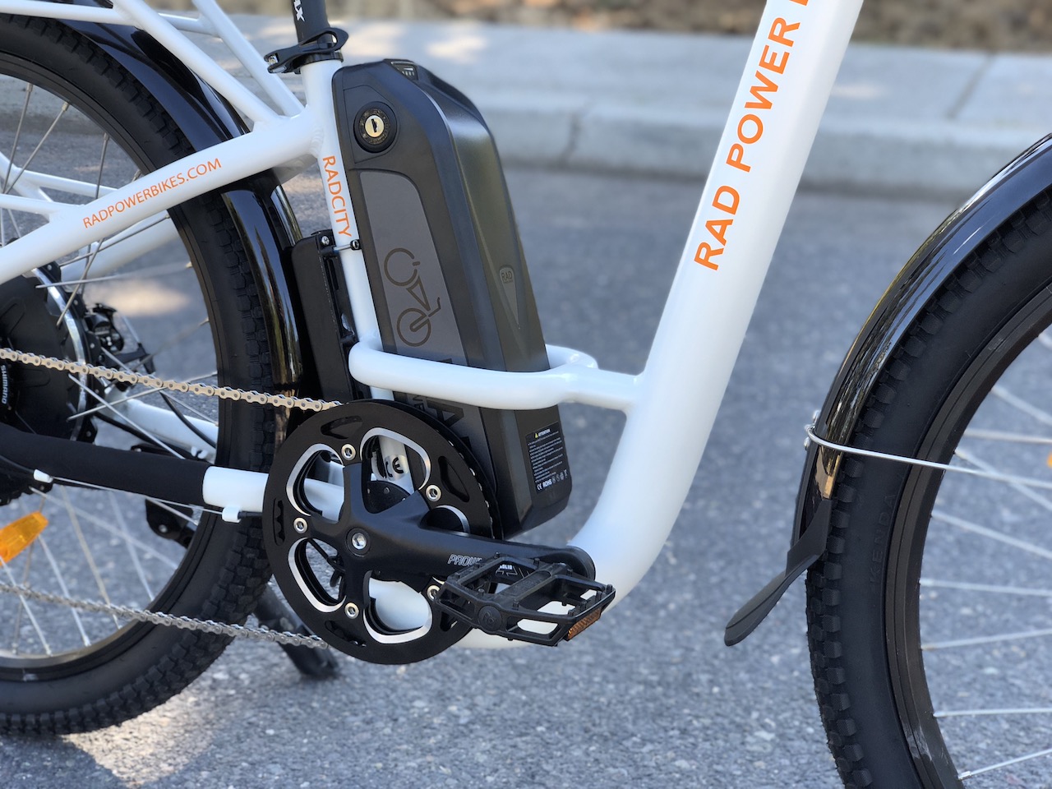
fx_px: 1580
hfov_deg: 36.8
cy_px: 394
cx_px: 526
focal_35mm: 52
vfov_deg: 28.0
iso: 20
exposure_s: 1/120
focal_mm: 6
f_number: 2.4
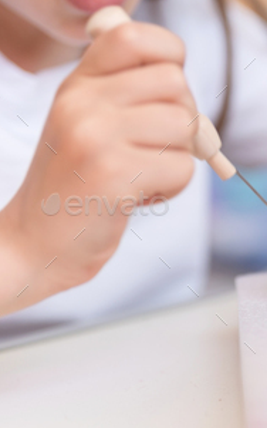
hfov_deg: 12.8
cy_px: 271
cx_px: 314
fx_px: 1165
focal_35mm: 100
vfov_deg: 20.7
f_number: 1.8
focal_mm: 50
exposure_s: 1/160
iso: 125
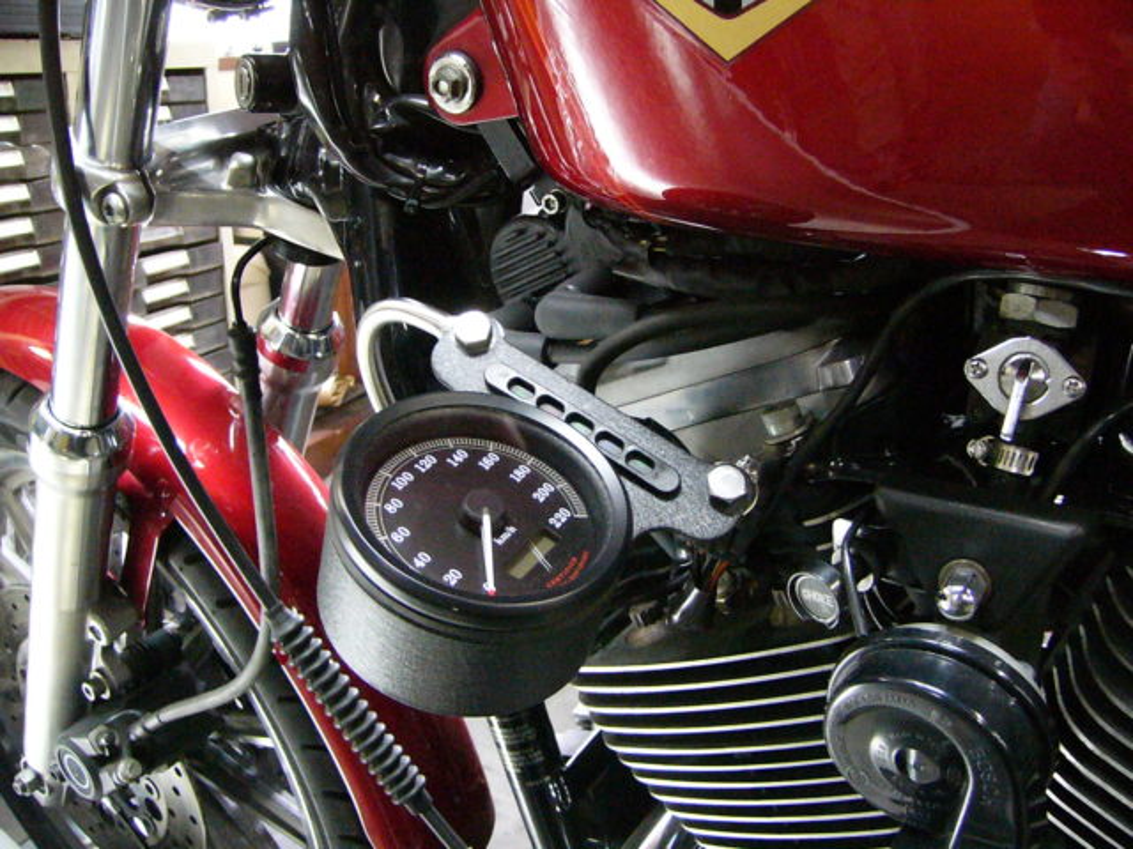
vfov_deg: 40.7
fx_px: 1146
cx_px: 566
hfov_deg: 52.6
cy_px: 424
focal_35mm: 35
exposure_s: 1/8
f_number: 2.8
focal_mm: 4.6
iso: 400
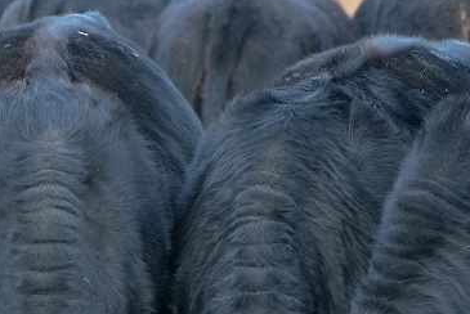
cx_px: 73
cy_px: 466
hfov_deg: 3.0
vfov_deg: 2.0
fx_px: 8858
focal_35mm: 678
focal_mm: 200
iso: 1800
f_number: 7.1
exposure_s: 1/200
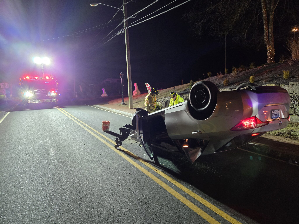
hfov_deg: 73.9
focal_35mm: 23
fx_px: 199
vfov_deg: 58.9
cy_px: 112
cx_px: 150
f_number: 1.8
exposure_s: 1/60
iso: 640
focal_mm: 5.4
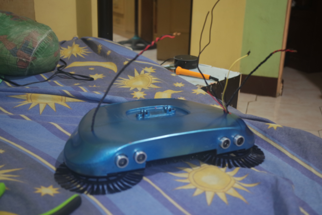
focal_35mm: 43
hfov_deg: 45.4
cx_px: 161
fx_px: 385
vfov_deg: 31.2
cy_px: 108
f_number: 9
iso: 400
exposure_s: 1/2
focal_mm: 28
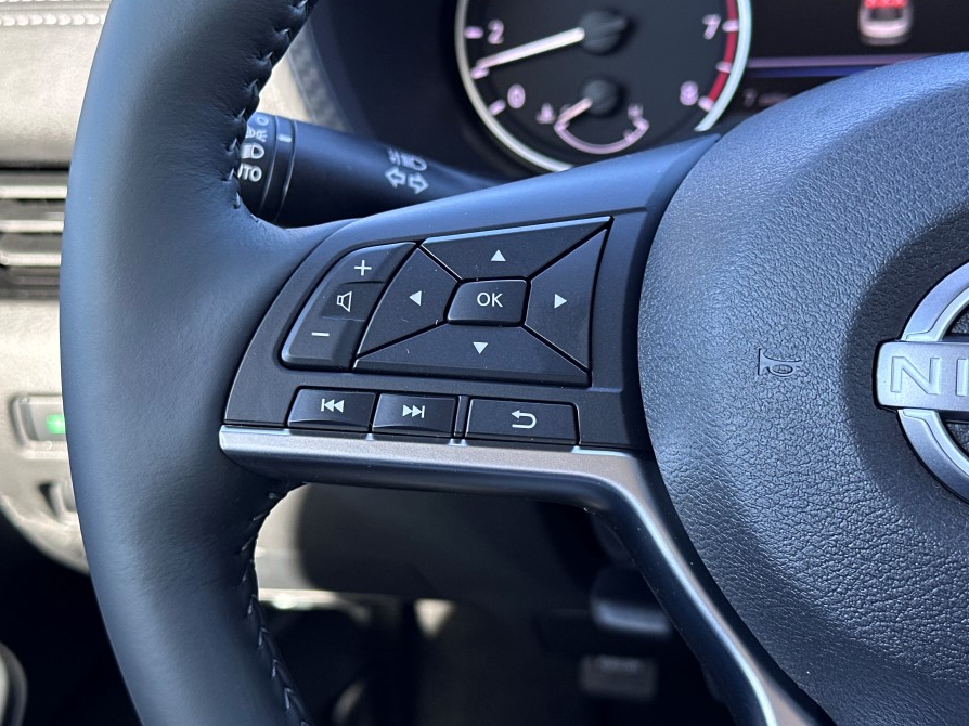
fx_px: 1539
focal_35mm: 55
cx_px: 496
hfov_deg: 34.9
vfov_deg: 26.5
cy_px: 334
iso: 80
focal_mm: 6.86
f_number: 1.78
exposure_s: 1/104
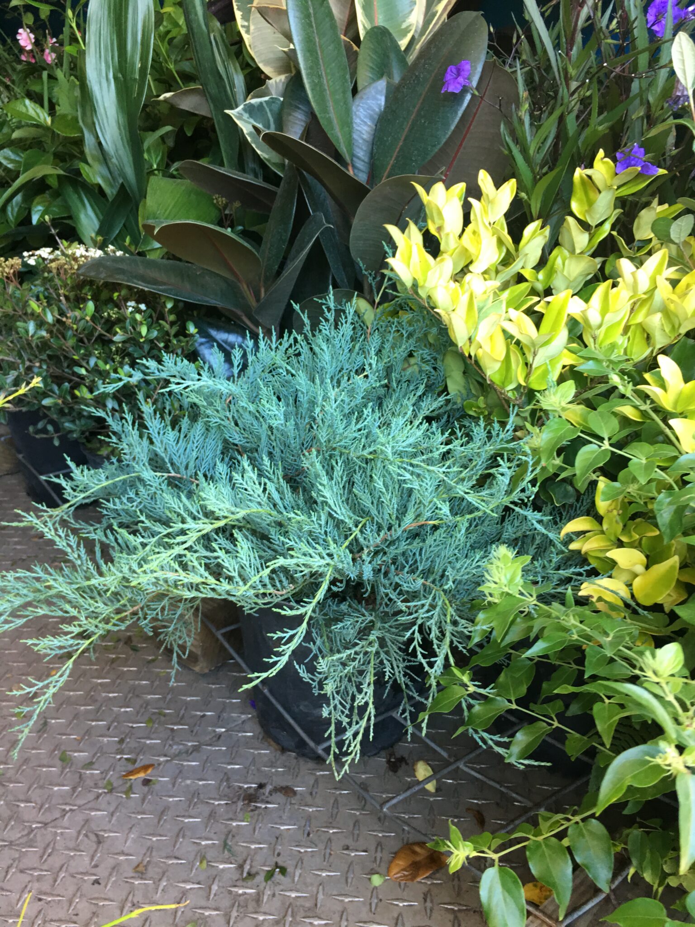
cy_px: 464
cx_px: 348
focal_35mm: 29
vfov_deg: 61.7
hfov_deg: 48.2
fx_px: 776
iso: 32
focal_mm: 4.15
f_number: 2.2
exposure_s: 1/15
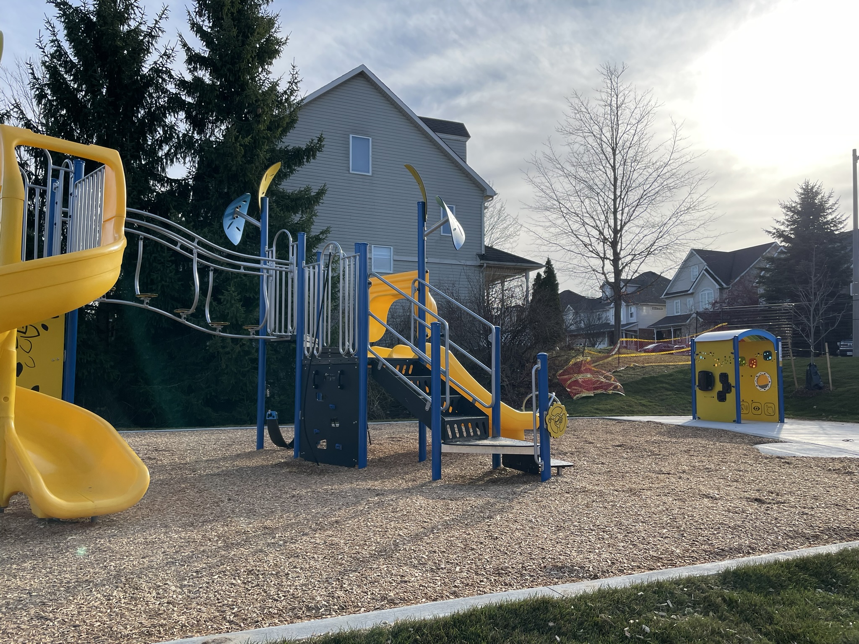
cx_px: 430
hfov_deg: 67.3
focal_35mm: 26
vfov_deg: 53.1
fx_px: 645
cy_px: 322
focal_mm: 4.2
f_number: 1.6
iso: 32
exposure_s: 1/1855
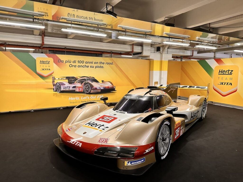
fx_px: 168
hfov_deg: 71.6
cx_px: 122
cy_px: 91
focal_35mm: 24
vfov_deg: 56.8
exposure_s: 1/100
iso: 160
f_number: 1.78
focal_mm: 6.86
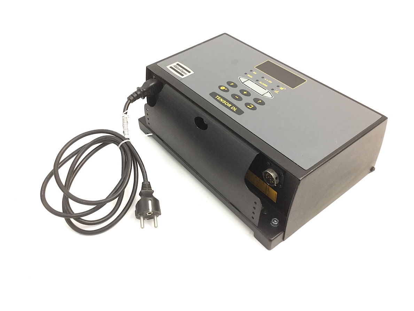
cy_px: 156
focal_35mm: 31
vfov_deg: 45.4
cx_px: 207
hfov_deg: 58.3
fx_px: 371
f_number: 2.4
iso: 125
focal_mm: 3.3
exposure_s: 1/33
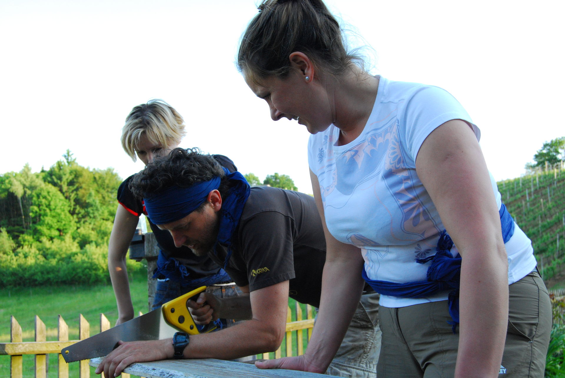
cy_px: 189
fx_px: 660
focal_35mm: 42
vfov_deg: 32.0
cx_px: 282
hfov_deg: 46.4
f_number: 8
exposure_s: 1/250
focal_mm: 28
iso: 800
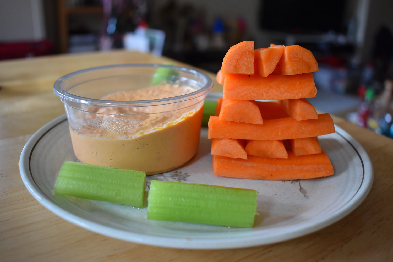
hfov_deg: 55.1
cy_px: 131
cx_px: 196
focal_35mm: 34
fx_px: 377
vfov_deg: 38.4
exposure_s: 1/60
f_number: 3.8
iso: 1100
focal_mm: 23
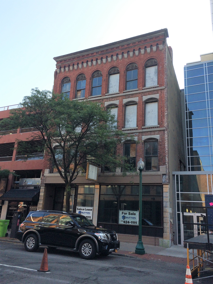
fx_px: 238
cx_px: 106
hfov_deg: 48.2
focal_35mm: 29
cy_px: 142
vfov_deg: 61.7
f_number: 2.2
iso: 32
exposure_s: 1/622
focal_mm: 4.15
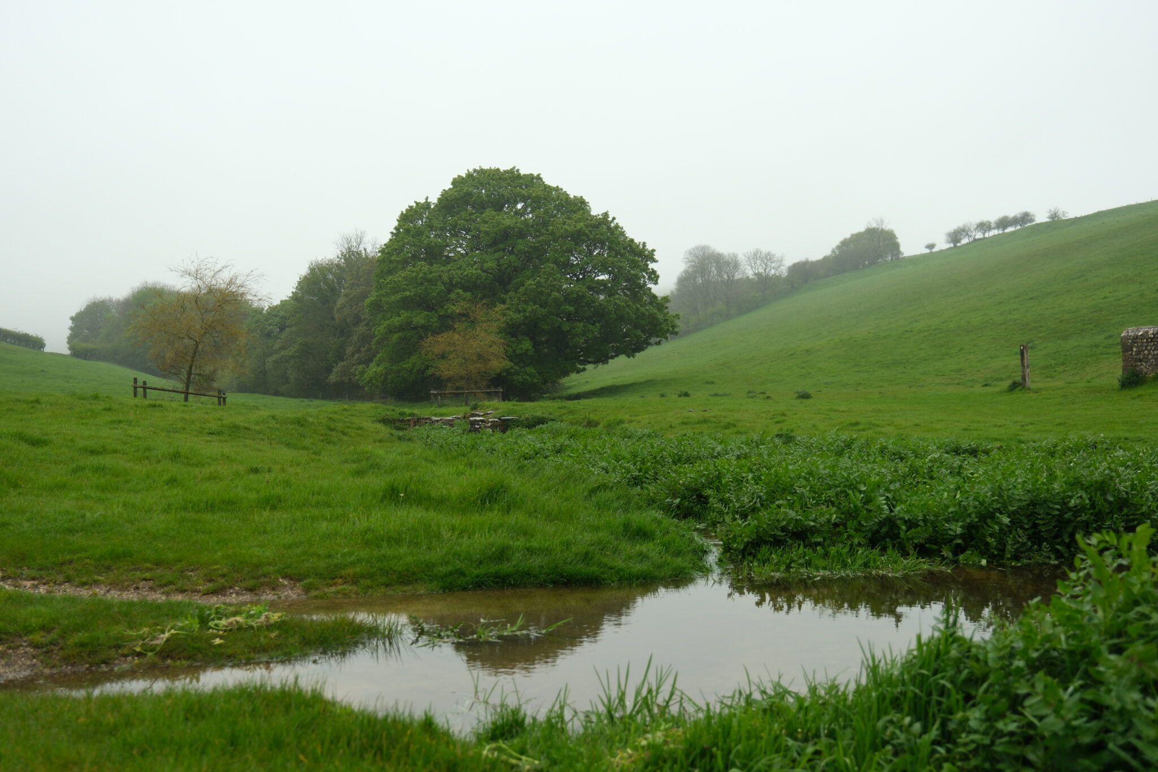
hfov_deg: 51.9
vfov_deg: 35.9
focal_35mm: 37
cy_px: 386
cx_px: 579
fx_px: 1190
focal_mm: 24.9
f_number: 2.8
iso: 640
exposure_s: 1/640
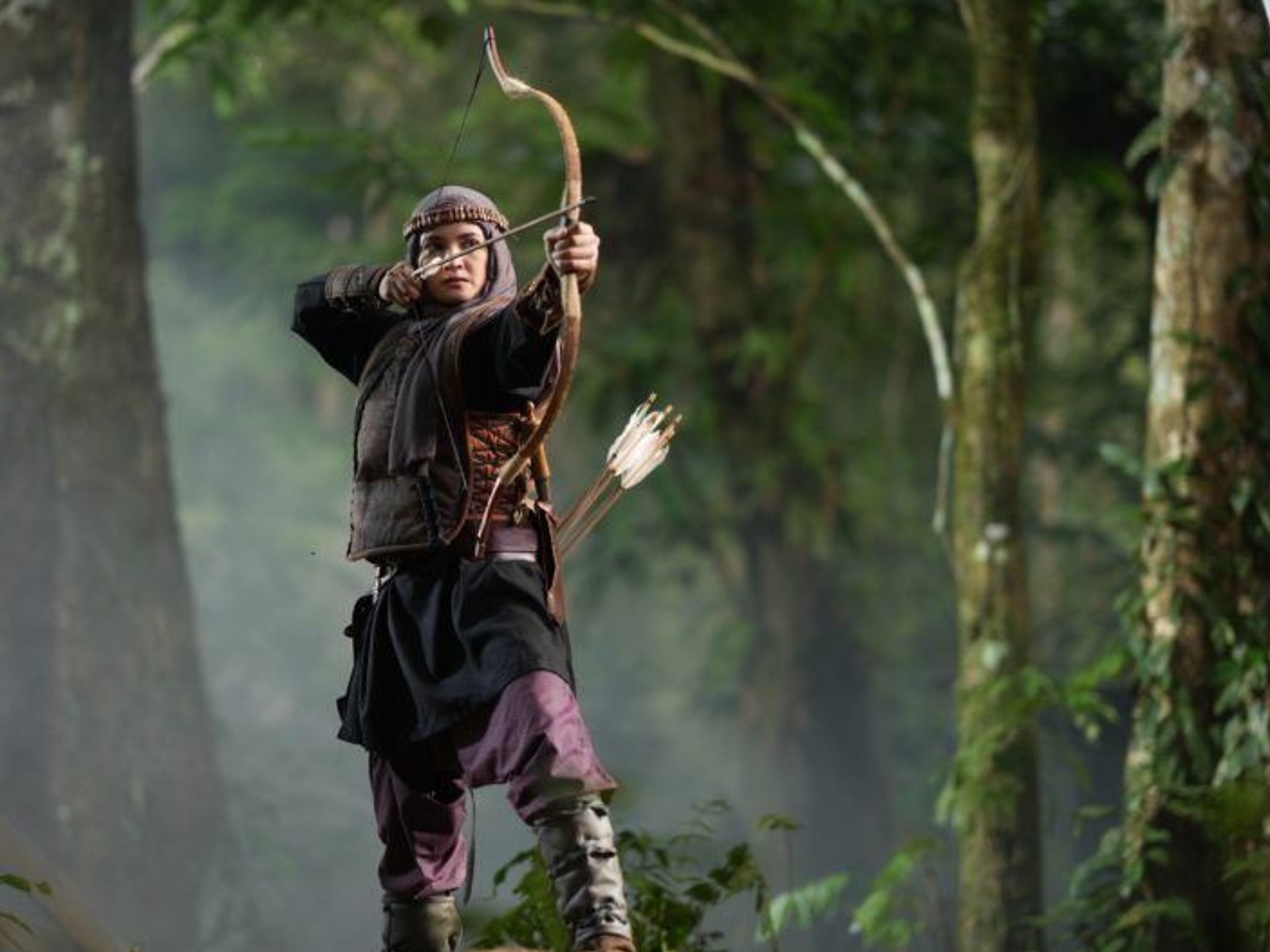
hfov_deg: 21.1
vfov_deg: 15.9
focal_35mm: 93
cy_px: 474
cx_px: 585
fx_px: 3411
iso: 400
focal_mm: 85
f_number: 1.4
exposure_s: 1/833
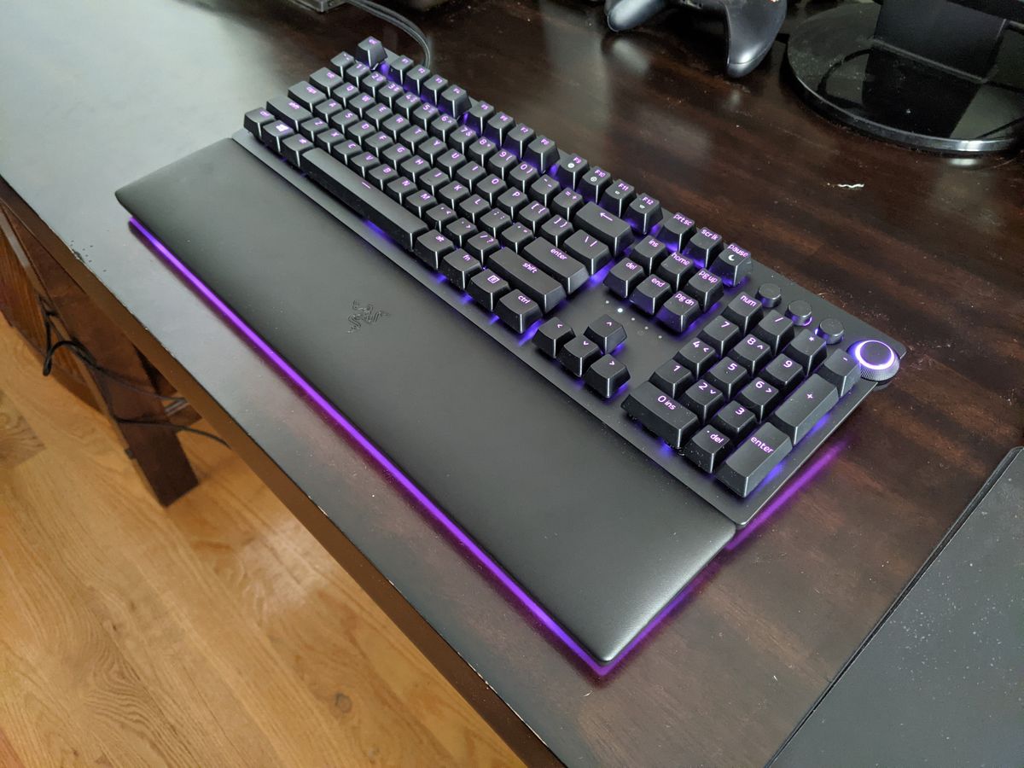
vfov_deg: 51.4
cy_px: 384
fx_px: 799
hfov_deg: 65.3
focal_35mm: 27
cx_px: 512
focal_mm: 4.44
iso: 882
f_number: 1.8
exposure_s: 1/30
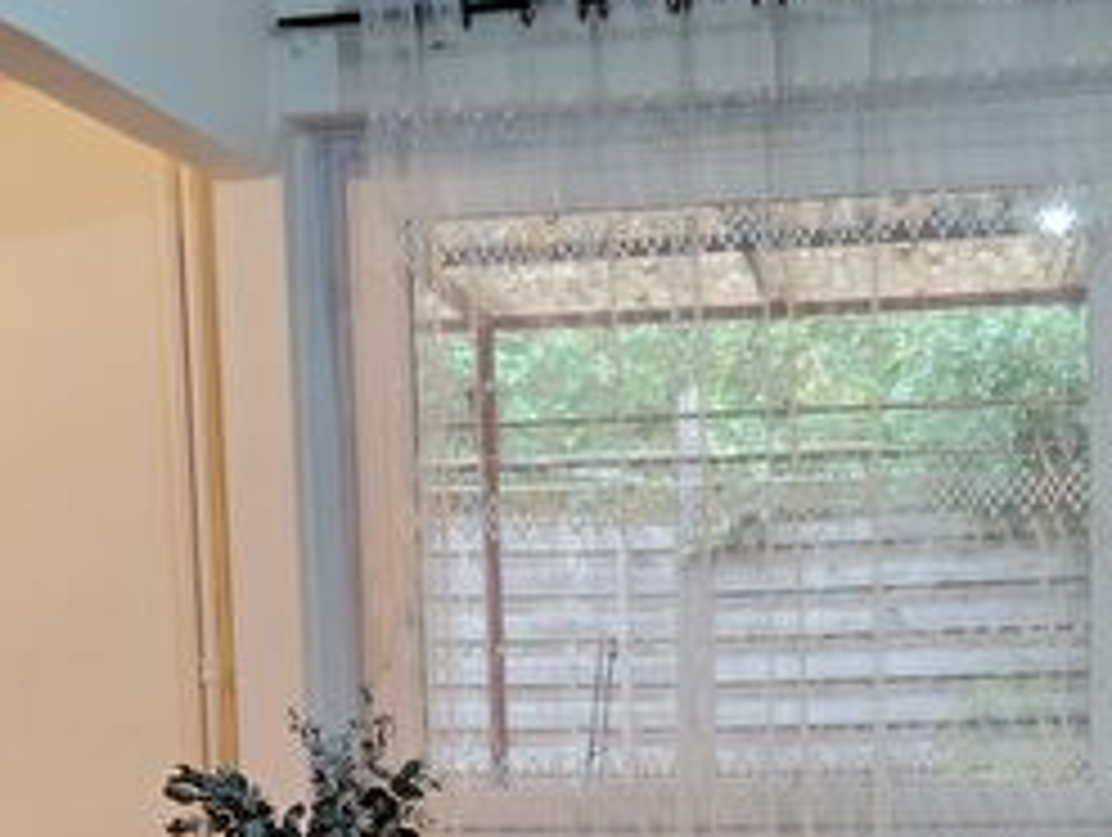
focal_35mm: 79
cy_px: 862
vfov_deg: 18.2
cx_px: 484
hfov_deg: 24.7
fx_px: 2541
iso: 477
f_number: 1.8
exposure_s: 1/50
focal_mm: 4.22
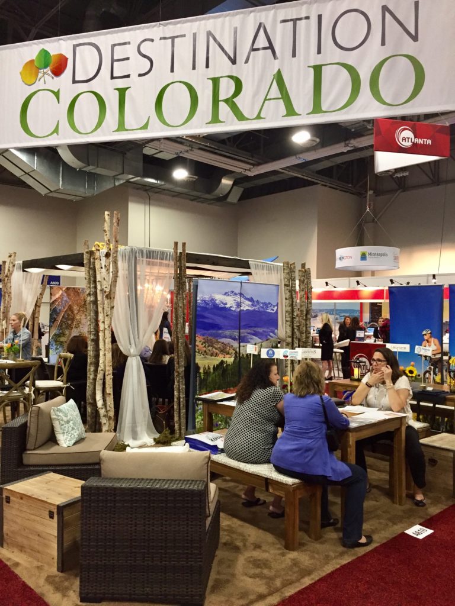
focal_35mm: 29
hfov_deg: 48.2
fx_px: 508
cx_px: 228
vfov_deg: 61.7
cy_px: 303
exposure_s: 1/30
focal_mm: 4.15
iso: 160
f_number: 2.2
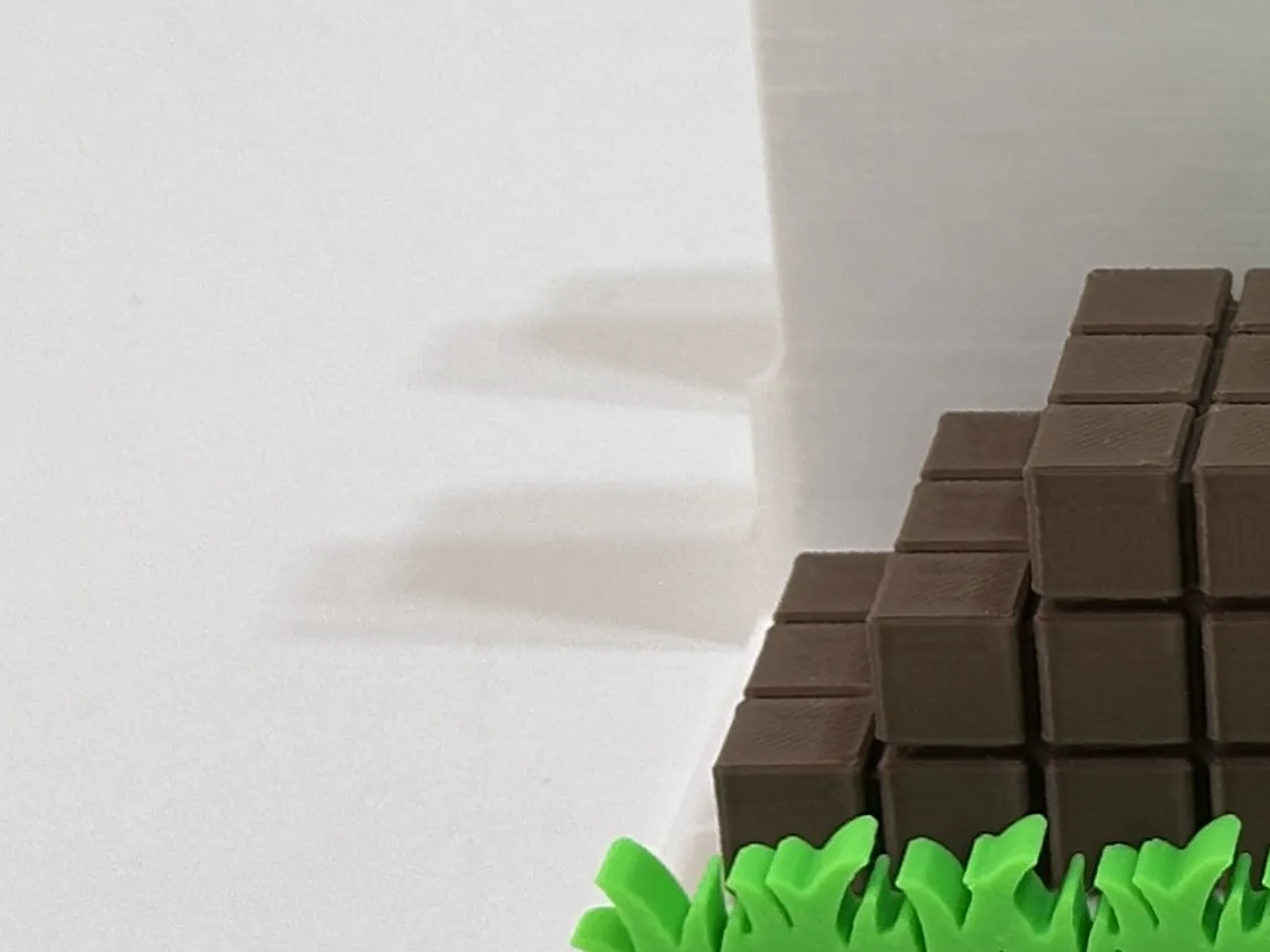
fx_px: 6384
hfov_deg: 10.9
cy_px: 74
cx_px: 1971
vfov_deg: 8.5
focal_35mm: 174
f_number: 1.78
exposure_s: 1/121
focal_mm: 6.86
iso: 64
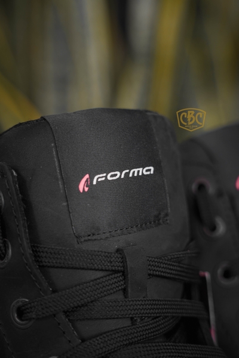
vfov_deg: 28.8
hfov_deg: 19.5
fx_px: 697
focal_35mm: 70
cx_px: 120
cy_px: 179
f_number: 5
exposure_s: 1/60
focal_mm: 70
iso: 1000
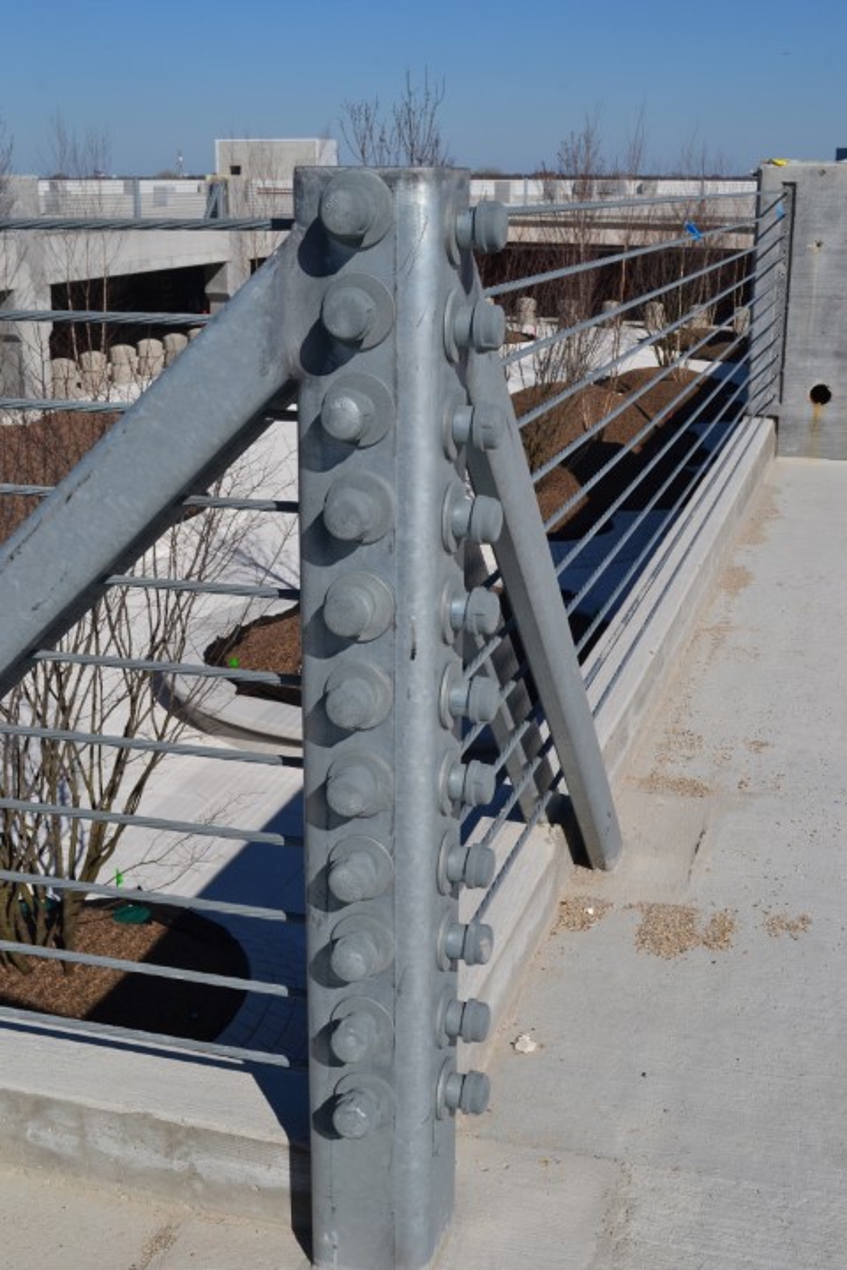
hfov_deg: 31.9
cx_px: 424
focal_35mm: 42
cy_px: 635
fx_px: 1482
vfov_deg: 46.4
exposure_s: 1/500
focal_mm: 28
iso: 280
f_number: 11
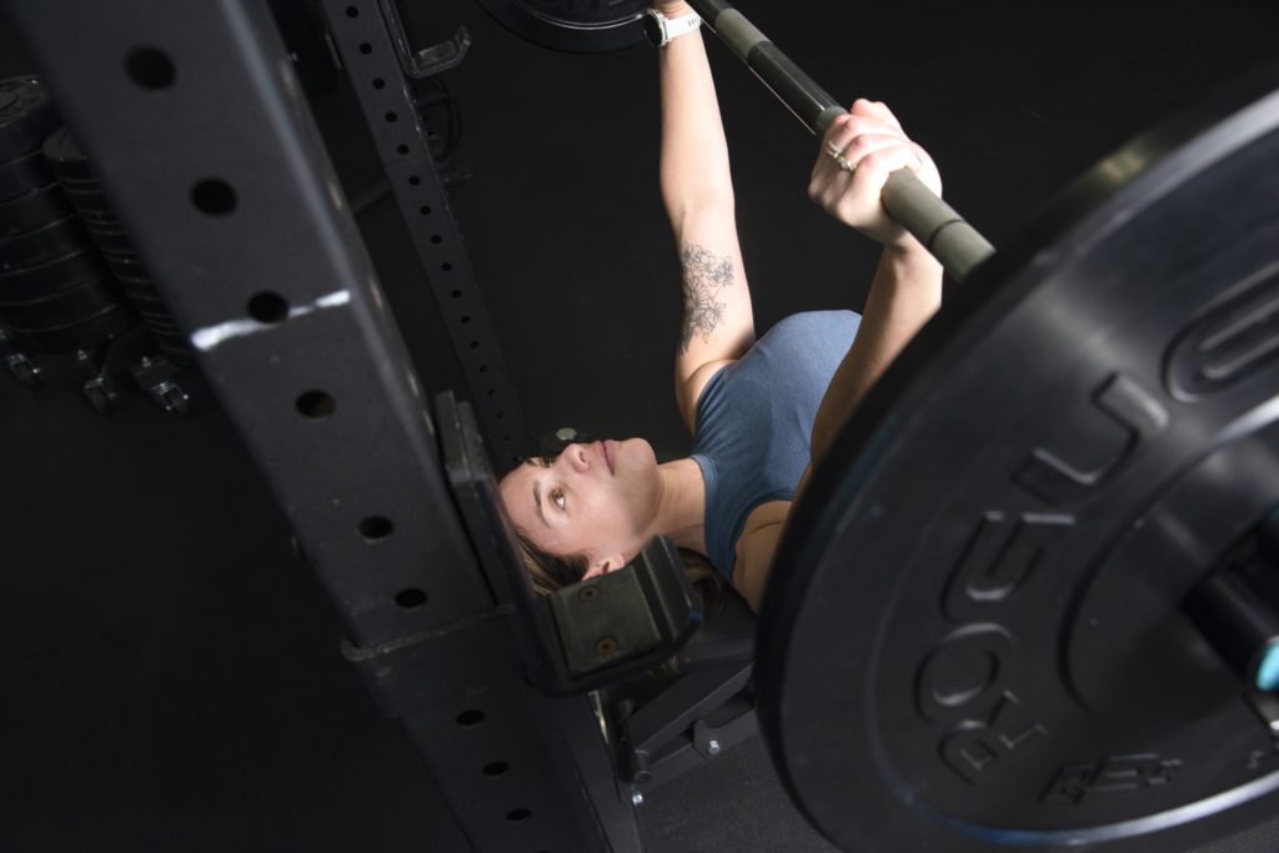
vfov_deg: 42.3
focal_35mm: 31
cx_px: 640
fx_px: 1101
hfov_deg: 60.3
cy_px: 426
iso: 400
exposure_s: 1/30
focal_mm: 31
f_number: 5.6
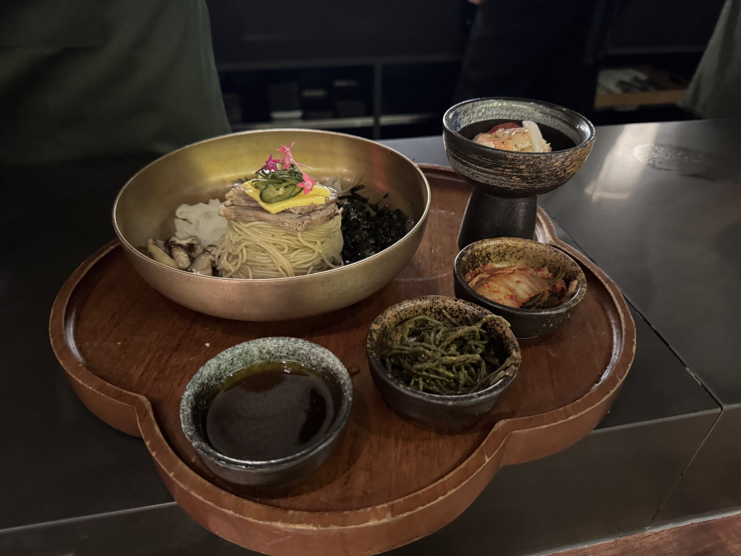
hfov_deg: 71.6
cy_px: 278
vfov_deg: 56.8
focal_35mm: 24
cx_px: 370
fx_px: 514
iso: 1250
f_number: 1.78
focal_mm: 6.76
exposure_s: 1/25
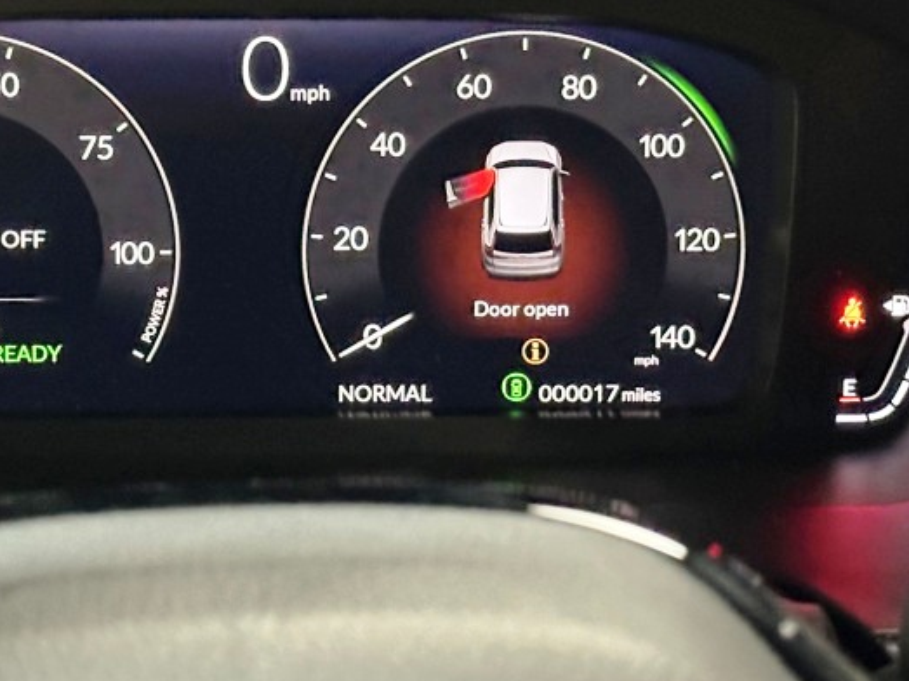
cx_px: 271
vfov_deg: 15.7
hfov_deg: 20.8
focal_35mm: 94
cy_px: 222
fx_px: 2468
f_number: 1.78
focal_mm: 6.86
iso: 640
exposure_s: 1/20
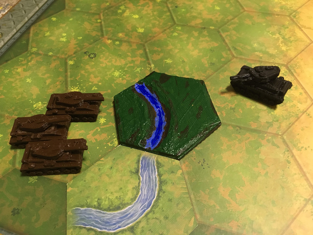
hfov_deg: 61.7
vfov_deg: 48.2
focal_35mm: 29
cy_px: 118
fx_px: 262
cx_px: 156
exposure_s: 1/20
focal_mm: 4.15
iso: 200
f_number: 2.2
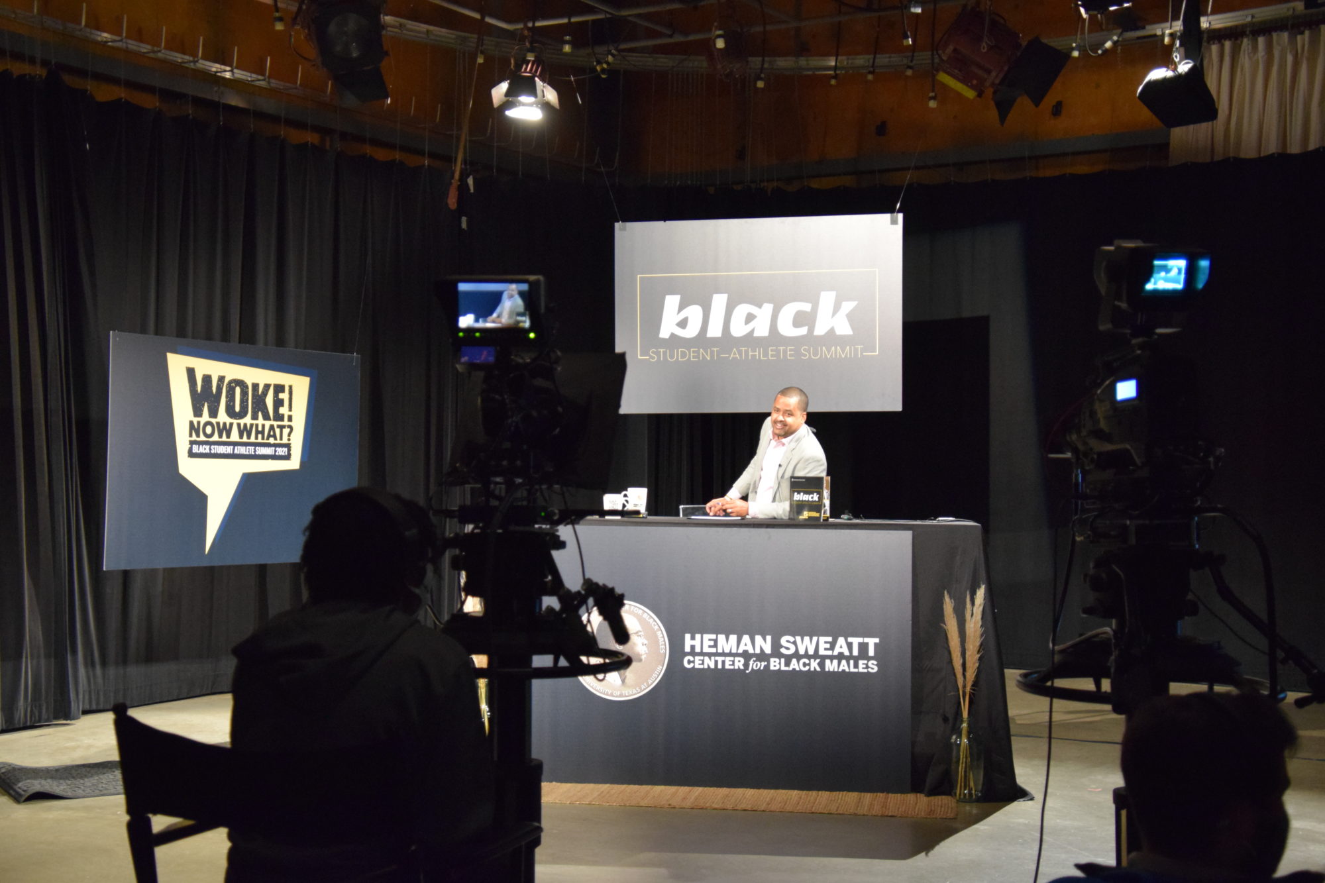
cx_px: 662
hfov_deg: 37.9
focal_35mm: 52
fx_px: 1932
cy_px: 442
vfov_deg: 25.7
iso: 3200
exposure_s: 1/60
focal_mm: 35
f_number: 4
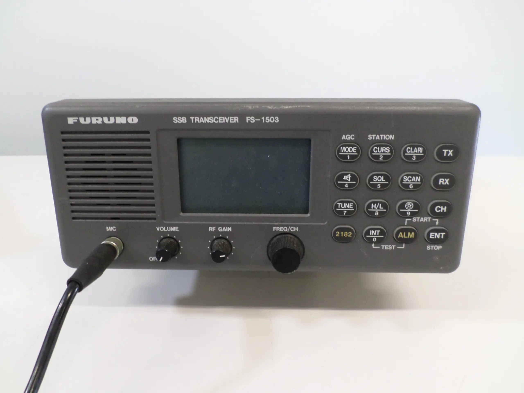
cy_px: 196
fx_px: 378
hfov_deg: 69.4
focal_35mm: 25
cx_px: 262
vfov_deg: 54.9
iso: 200
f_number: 2.5
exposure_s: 1/30
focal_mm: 4.5
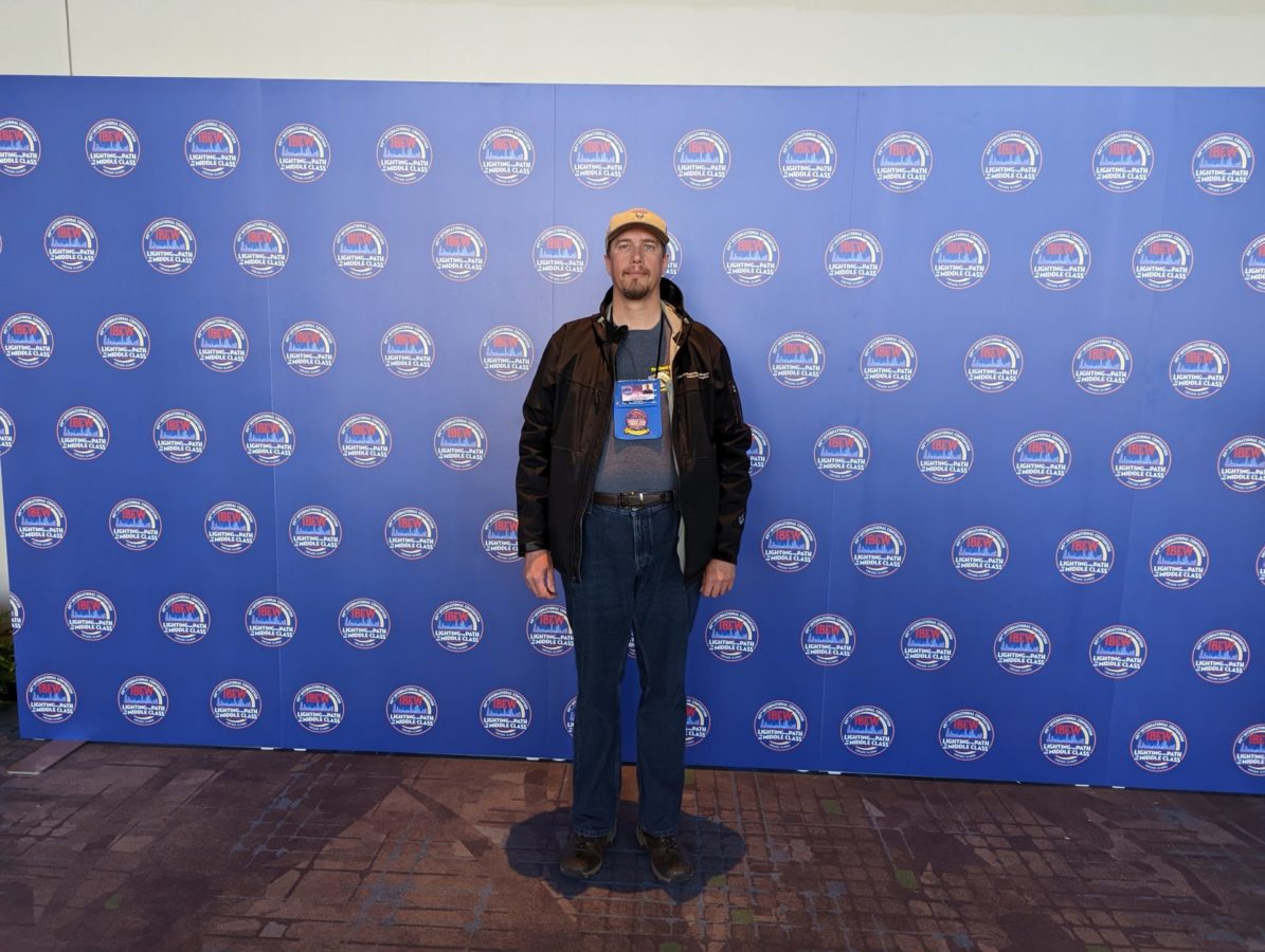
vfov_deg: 56.9
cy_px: 476
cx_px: 632
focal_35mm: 24
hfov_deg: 71.5
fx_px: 878
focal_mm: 6.81
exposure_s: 1/197
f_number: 1.85
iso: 744
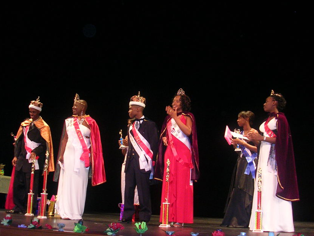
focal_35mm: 47
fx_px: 426
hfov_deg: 40.4
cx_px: 169
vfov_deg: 30.9
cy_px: 130
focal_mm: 5.8
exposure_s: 1/60.1
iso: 144
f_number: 2.8
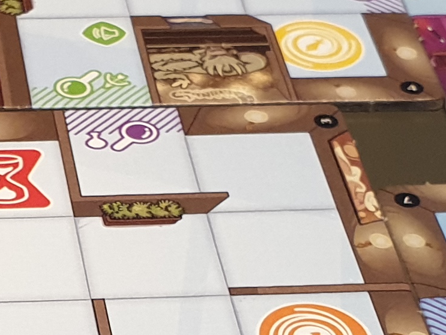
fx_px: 1818
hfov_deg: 13.6
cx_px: -85
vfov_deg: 10.3
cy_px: 441
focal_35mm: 141
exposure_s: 1/50
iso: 250
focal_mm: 4.3
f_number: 2.4
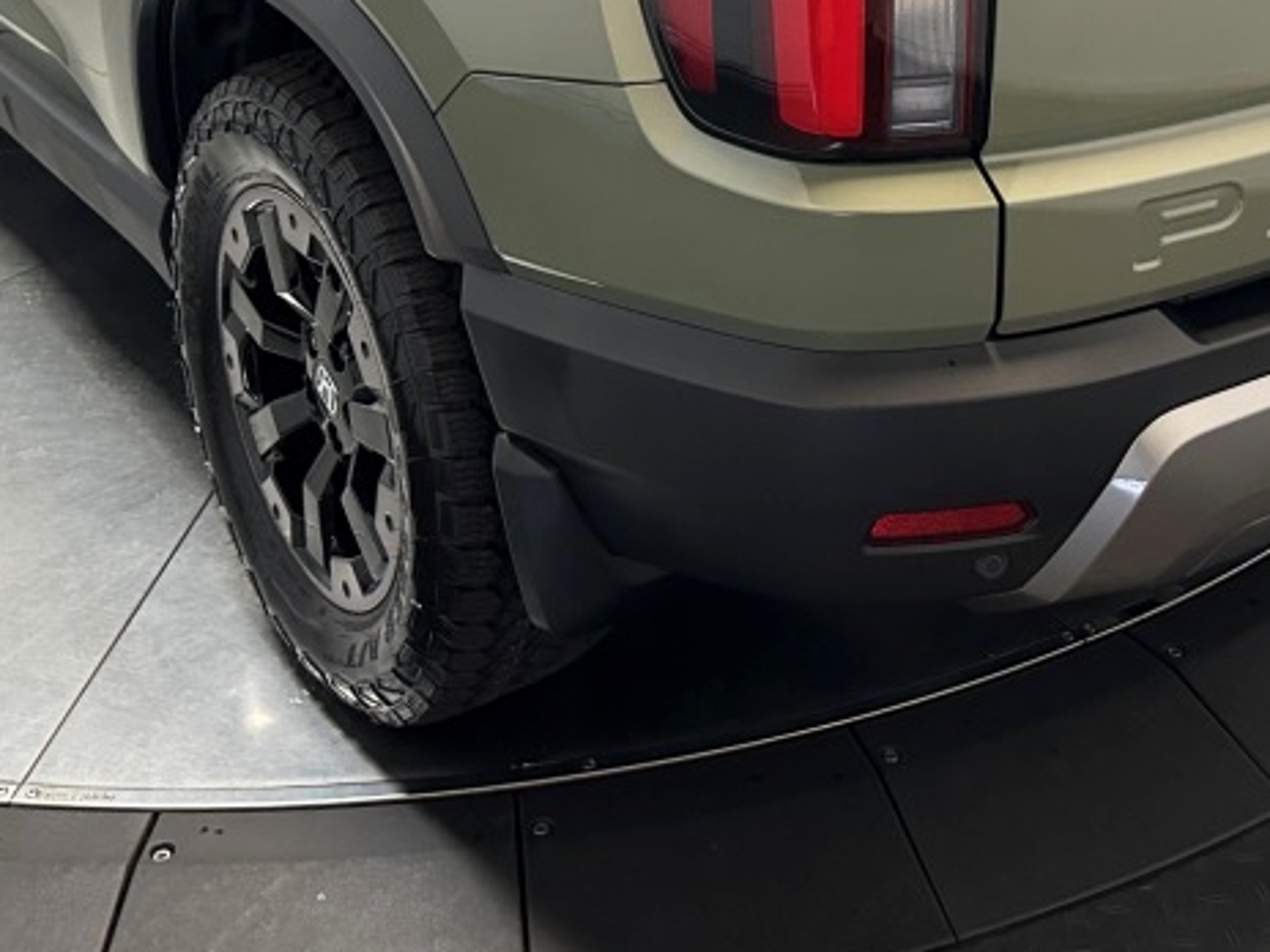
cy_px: -60
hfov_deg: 36.0
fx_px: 1944
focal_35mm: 53
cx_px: 783
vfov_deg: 25.7
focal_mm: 6.86
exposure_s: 1/60
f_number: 1.78
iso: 500
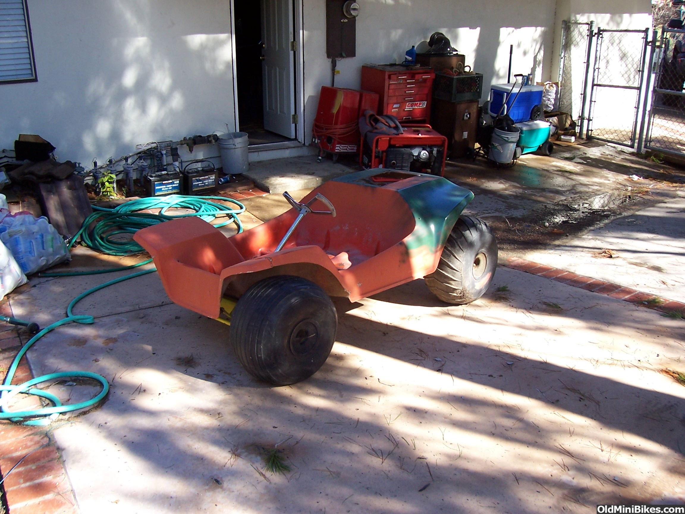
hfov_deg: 54.0
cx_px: 342
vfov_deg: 41.8
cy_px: 257
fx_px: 673
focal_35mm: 34
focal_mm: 5.6
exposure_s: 1/250
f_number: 2.7
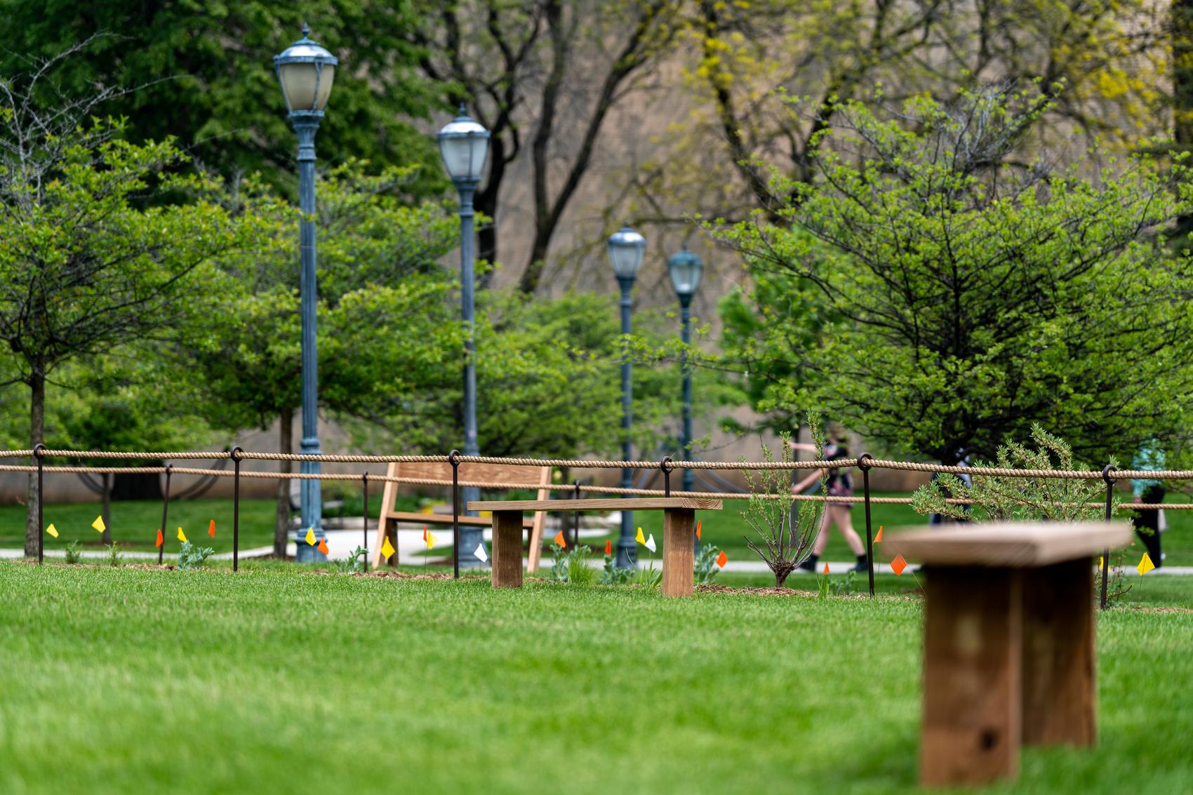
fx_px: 3678
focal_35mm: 111
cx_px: 596
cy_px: 398
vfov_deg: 12.3
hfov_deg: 18.4
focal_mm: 111
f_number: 2.8
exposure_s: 1/1600
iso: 160
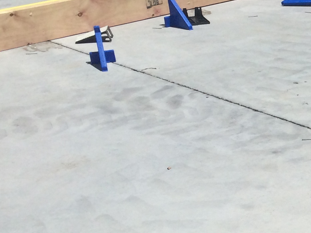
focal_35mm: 105
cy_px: 223
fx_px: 943
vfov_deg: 13.9
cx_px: 491
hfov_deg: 16.7
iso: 32
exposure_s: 1/8264
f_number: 2.2
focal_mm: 4.12
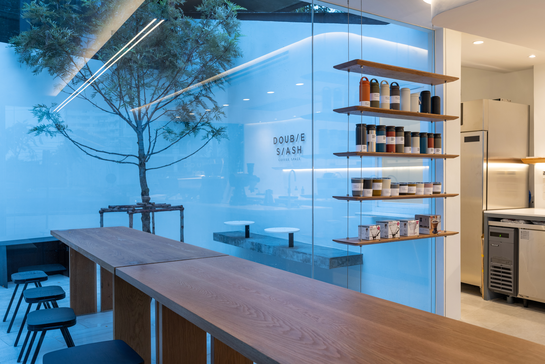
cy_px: 182
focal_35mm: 30
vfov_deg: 43.6
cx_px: 272
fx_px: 454
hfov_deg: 61.9
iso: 250
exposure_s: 1/10
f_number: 6.3
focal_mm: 30
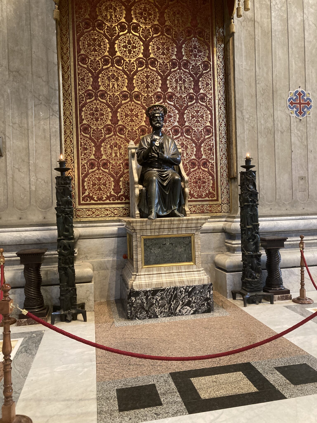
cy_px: 212
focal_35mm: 28
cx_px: 158
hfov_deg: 49.7
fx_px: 342
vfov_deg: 63.4
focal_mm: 3.99
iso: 320
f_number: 1.8
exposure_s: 1/33
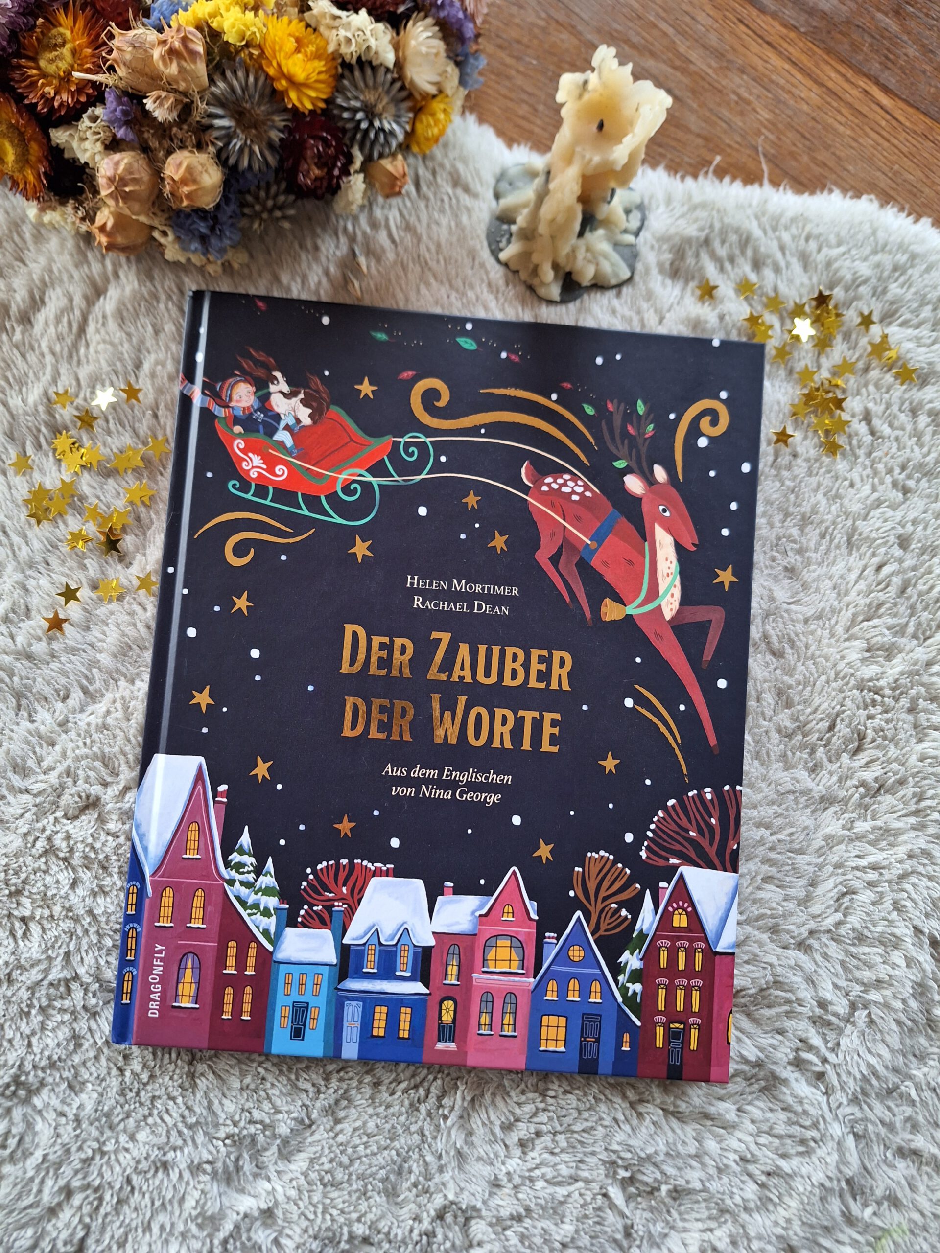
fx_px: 833
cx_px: 470
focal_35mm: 23
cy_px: 626
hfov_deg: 58.9
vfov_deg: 73.9
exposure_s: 1/25
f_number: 1.8
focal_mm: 5.54
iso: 250
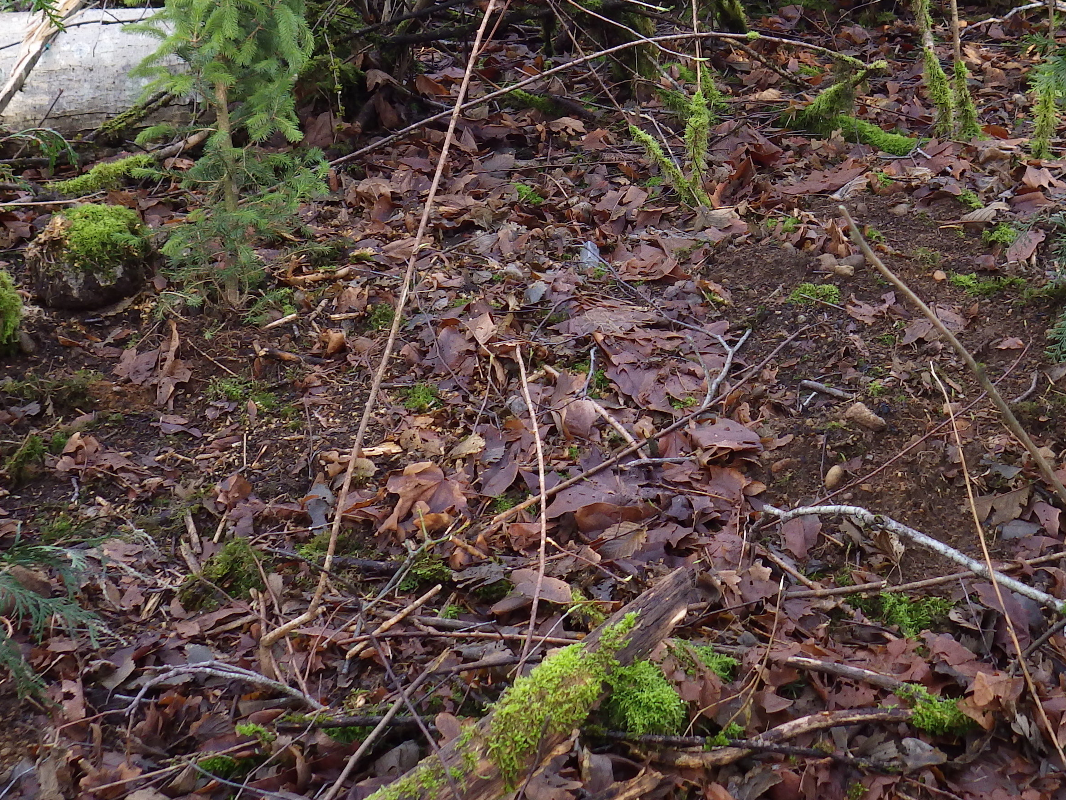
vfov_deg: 29.1
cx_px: 643
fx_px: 1509
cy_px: 172
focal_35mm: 49
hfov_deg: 38.7
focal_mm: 4.5
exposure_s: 1/100
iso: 125
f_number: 2.8
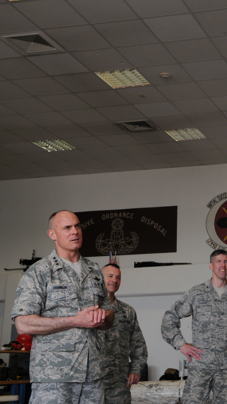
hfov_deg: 18.1
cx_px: 294
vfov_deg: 33.8
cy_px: 201
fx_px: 664
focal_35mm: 62
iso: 500
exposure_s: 1/100
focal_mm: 26
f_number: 6.3
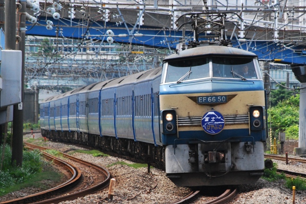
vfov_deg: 4.6
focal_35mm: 302
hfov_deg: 6.8
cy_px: 102
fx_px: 2568
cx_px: 153
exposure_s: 1/1000
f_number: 9
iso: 800
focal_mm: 200
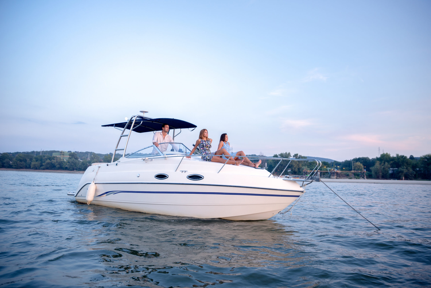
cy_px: 144
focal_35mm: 24
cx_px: 216
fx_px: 287
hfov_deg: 73.7
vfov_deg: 53.2
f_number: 2.8
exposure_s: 1/250
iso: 320
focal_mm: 24
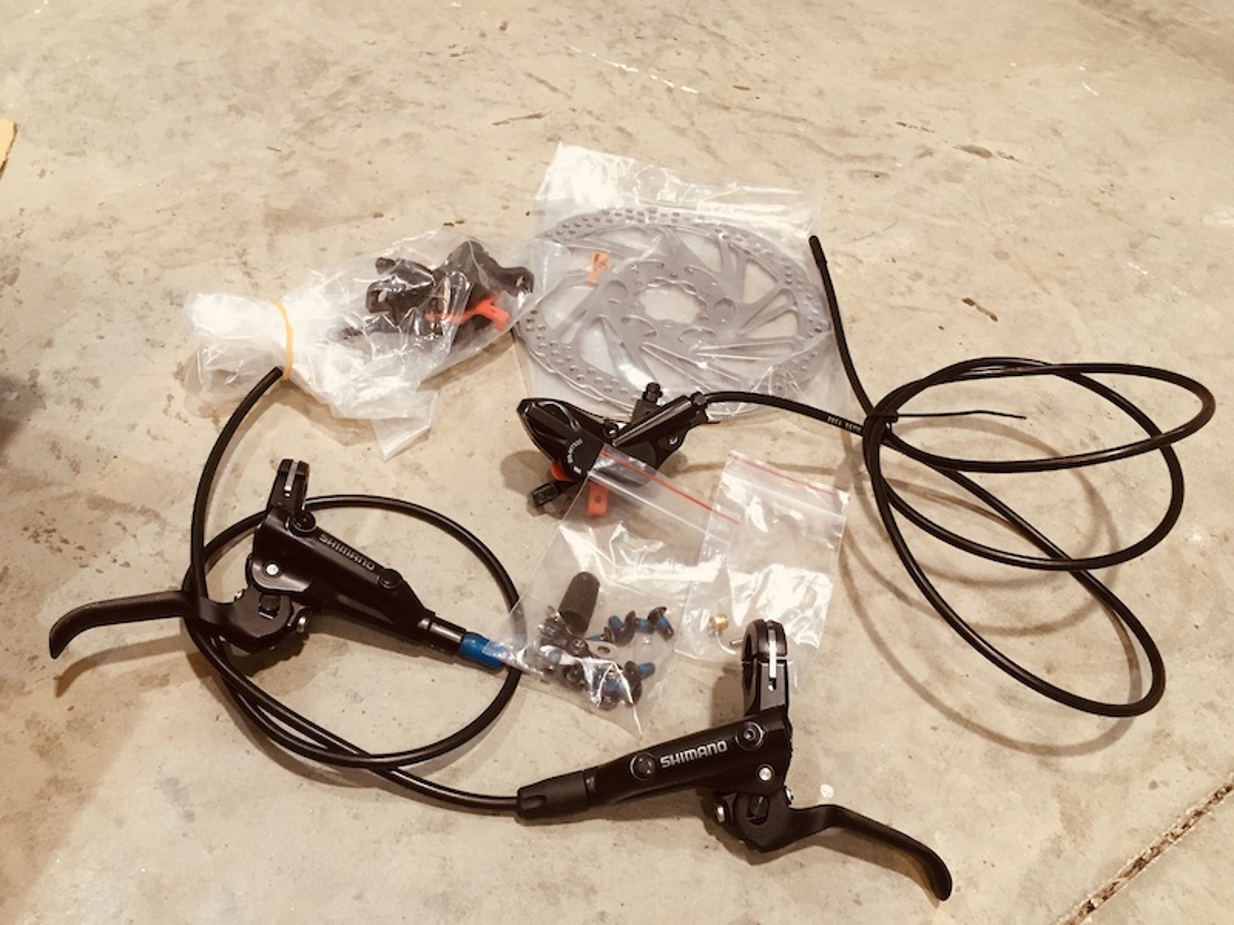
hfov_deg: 61.7
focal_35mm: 29
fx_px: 1034
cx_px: 617
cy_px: 462
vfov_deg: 48.2
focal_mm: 4.15
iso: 200
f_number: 2.2
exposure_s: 1/20
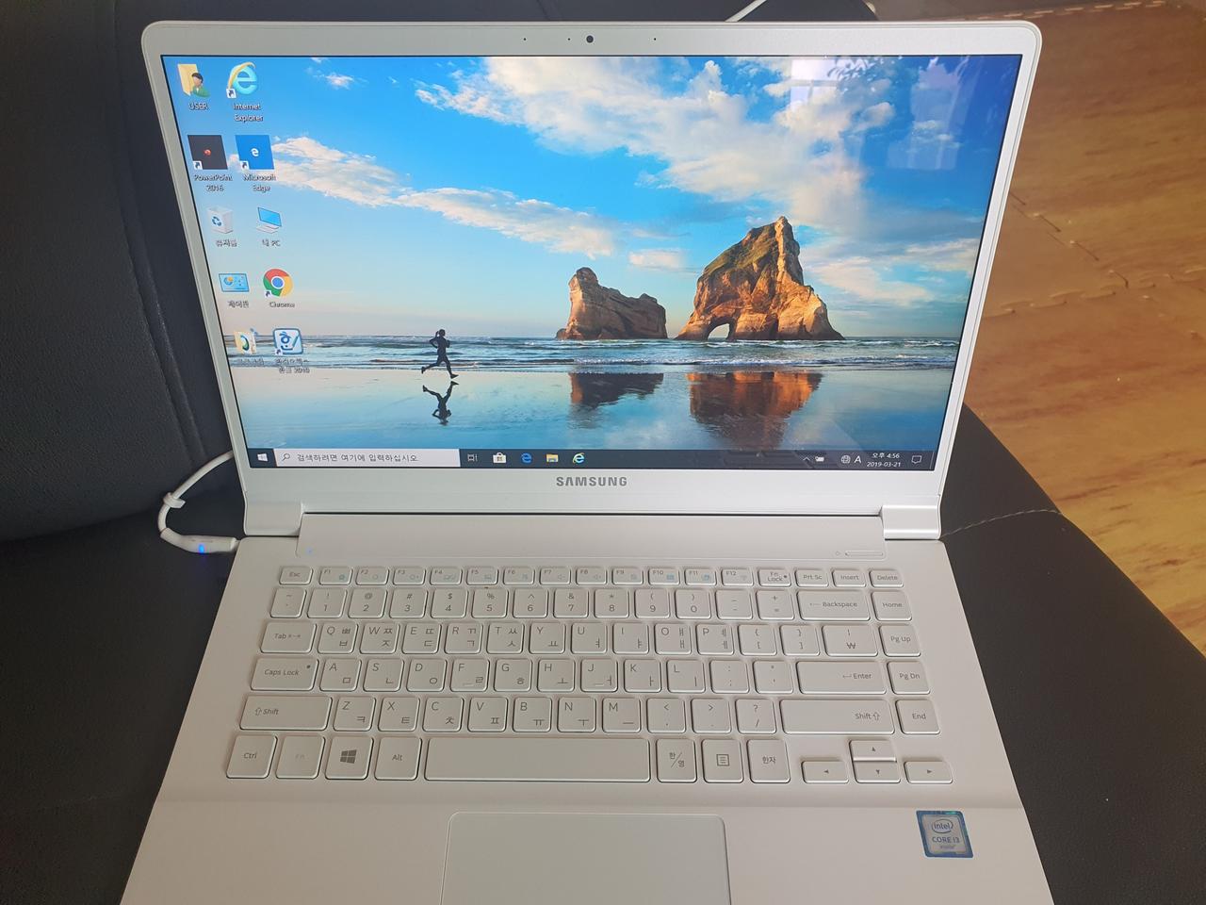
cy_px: 452
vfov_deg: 53.1
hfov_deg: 67.3
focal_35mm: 26
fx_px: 906
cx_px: 603
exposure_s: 1/120
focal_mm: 4.3
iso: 160
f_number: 2.4
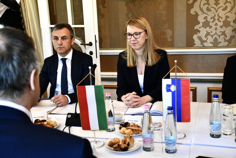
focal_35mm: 52
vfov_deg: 26.0
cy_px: 79
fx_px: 341
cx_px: 118
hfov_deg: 38.2
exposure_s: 1/125
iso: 1800
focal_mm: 35
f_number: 4.2
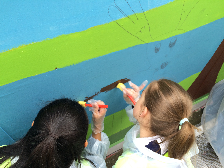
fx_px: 188
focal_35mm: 29
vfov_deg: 48.2
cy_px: 84
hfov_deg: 61.7
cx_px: 112
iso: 32
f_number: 2.2
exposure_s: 1/200
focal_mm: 4.15
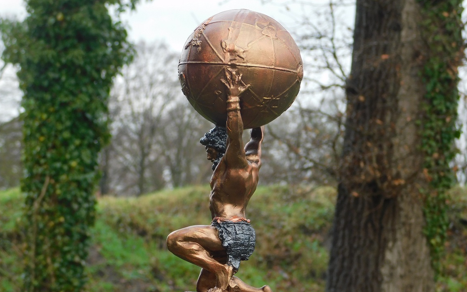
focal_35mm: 158
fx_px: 2011
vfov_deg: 8.3
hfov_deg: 13.2
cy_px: 172
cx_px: 233
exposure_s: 1/60
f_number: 5.1
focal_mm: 26.3
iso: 125
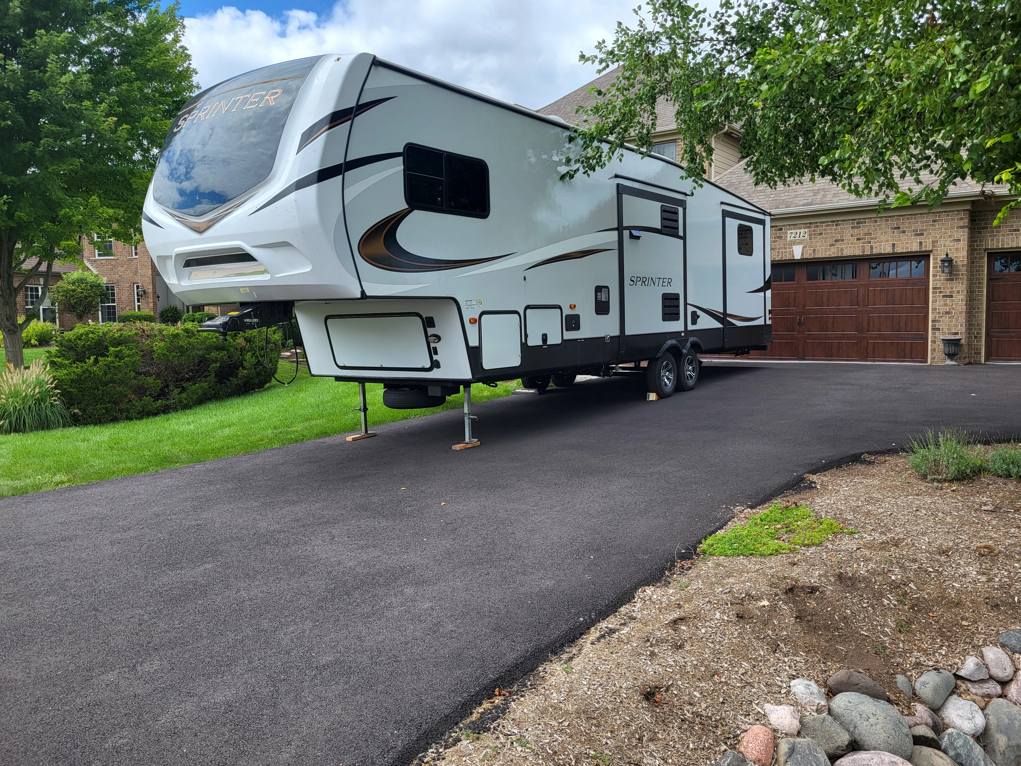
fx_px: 767
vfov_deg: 53.1
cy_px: 383
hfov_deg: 67.3
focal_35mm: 26
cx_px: 510
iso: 40
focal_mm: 5.4
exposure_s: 1/1218
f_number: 1.8
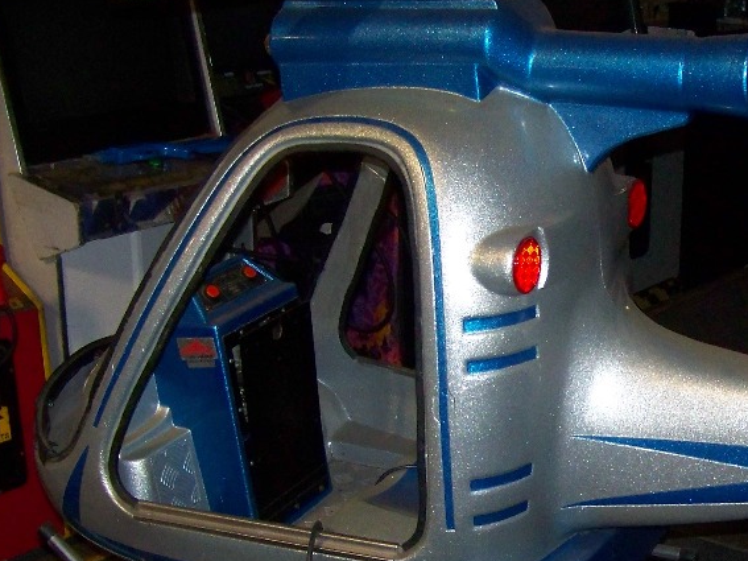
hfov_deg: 29.4
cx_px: 554
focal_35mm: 65
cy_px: 407
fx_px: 1404
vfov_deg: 22.4
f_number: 2.8
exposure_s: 1/30
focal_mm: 5.85
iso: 200
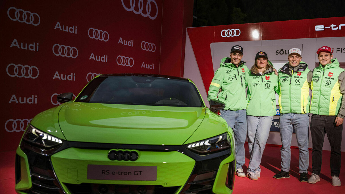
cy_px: 112
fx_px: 381
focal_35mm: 42
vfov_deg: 28.6
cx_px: 202
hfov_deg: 48.5
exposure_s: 1/1000
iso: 640
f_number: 2.8
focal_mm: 33.5
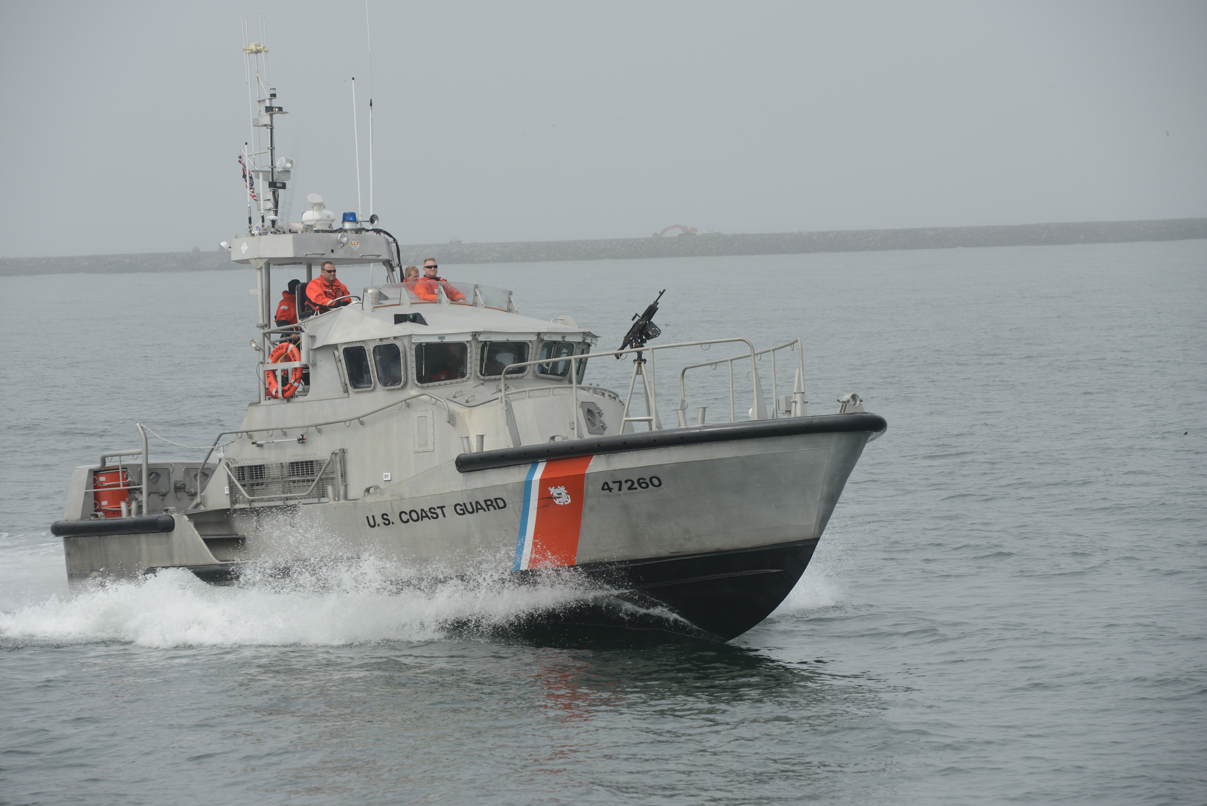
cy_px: 403
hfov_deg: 14.6
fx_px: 4695
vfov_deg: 9.8
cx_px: 604
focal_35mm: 140
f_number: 7.1
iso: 400
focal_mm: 140
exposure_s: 1/800
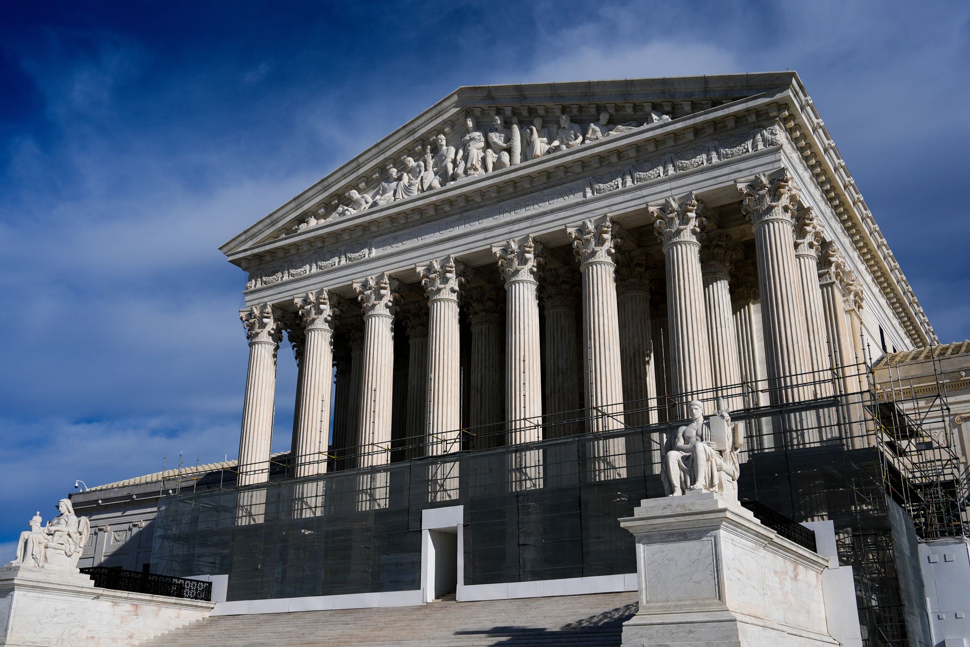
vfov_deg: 36.9
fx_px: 970
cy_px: 324
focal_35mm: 36
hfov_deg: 53.1
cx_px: 485
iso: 125
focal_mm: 36
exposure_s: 1/12800
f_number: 2.8
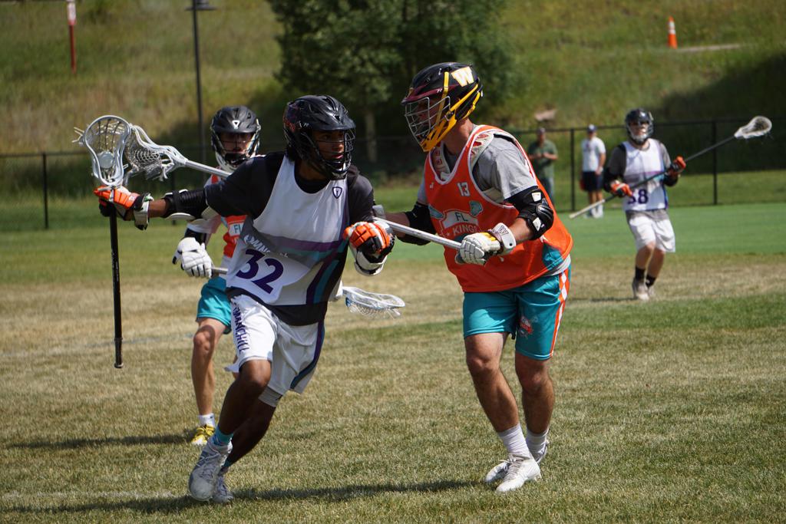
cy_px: 262
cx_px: 393
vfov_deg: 7.5
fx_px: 3996
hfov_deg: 11.2
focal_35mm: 183
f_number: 5.6
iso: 100
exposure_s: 1/640
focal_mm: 122
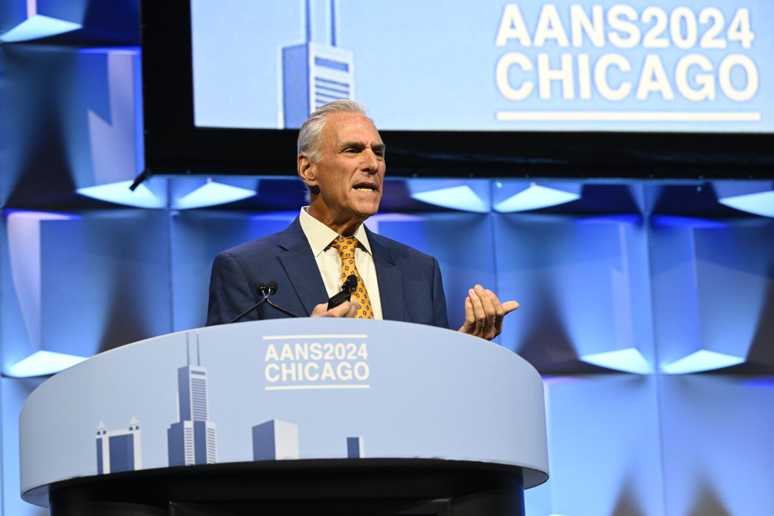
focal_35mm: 115
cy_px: 258
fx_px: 2472
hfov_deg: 17.8
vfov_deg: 11.9
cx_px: 387
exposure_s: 1/200
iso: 2500
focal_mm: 115
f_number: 5
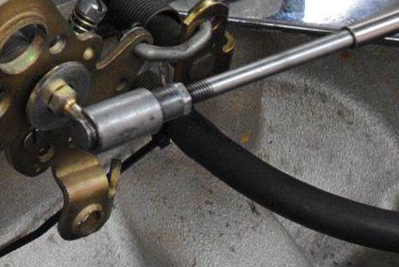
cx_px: -133
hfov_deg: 12.1
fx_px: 1819
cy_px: -266
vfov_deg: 8.0
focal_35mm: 164
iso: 400
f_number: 6.3
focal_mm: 24
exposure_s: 1/13
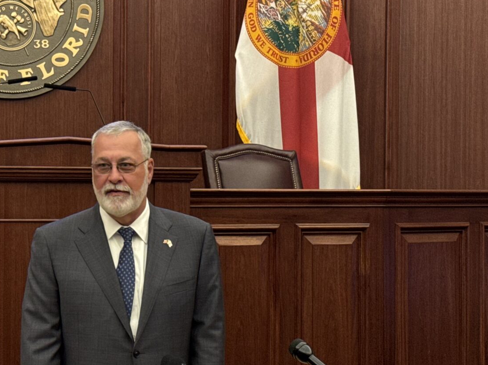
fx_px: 1254
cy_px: 192
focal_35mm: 89
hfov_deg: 21.8
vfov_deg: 16.6
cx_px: 122
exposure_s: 1/60
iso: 200
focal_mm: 6.76
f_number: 1.78
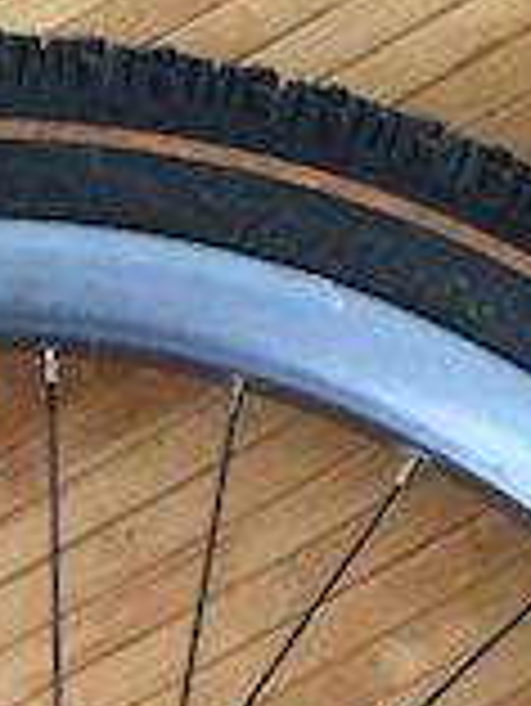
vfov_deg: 12.4
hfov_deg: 9.9
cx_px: -76
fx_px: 3023
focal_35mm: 148
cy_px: 1201
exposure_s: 1/30
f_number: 2.2
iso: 250
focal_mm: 4.15
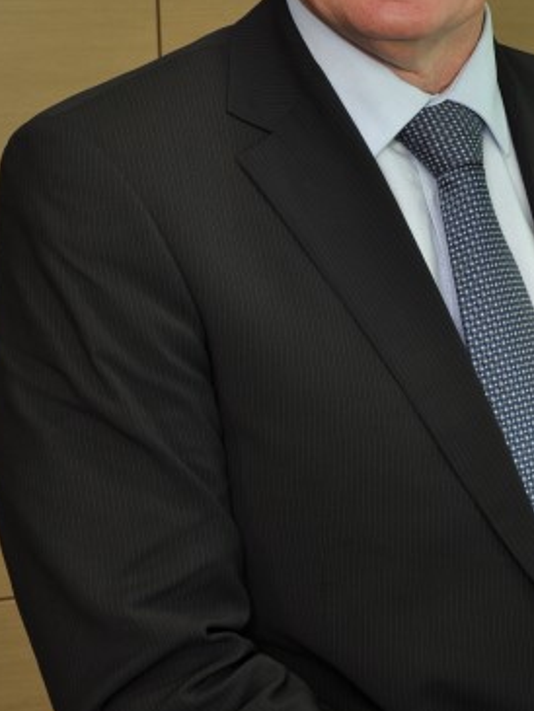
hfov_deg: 10.8
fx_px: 2816
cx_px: 378
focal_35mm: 137
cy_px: 198
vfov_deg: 14.4
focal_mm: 48
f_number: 9
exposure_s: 1/15
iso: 200
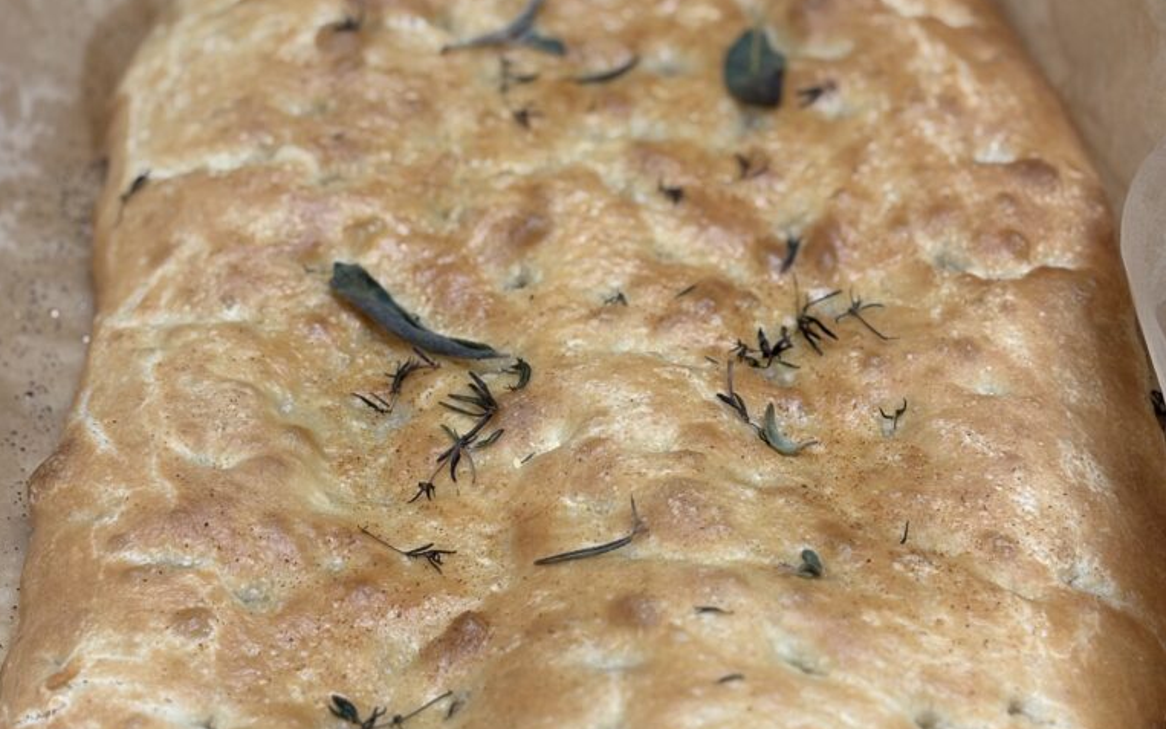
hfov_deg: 27.8
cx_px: 582
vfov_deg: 17.6
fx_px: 2352
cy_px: 356
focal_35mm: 74
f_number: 1.6
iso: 64
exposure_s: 1/60
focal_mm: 5.96
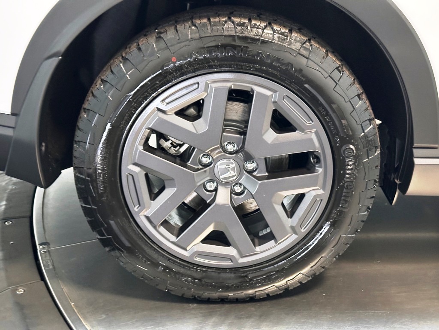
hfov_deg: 39.7
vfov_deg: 30.3
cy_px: 165
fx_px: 609
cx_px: 220
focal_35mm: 48
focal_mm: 6.86
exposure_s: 1/24
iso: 640
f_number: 1.78
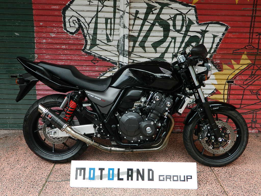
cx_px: 130
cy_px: 98
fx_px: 234
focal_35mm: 31
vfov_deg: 45.4
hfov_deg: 58.4
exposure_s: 1/160
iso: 80
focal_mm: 5.6
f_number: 3.2
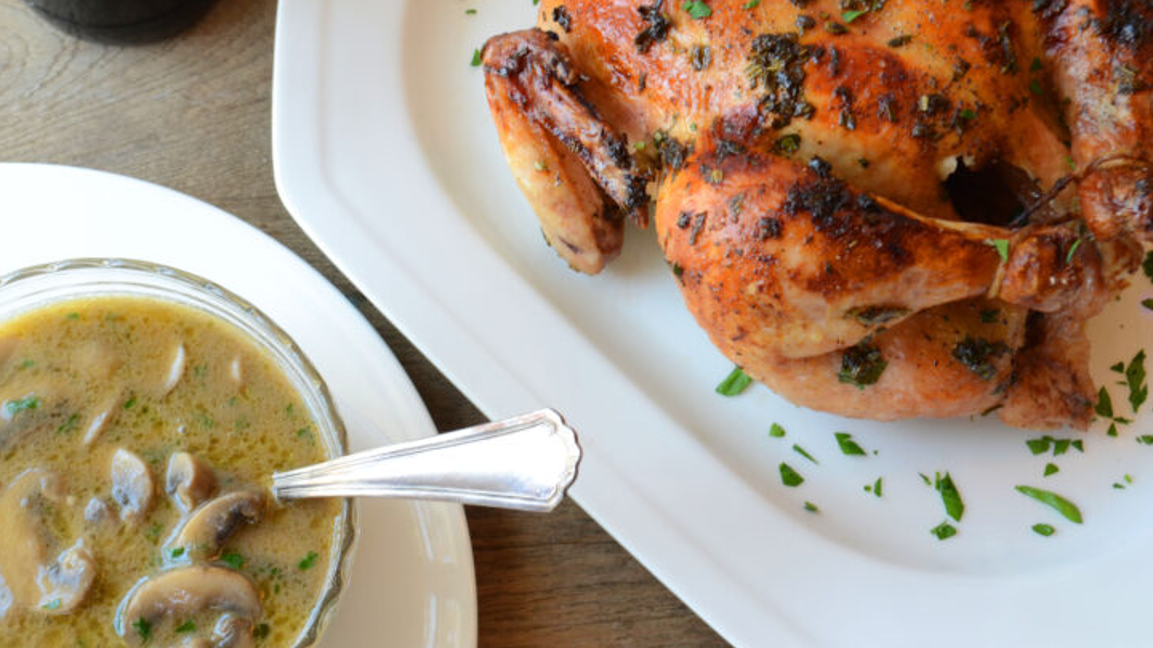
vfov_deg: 17.7
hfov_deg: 31.0
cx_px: 607
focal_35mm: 68
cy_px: 258
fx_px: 2079
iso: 400
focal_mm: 40
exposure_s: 1/20
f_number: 10
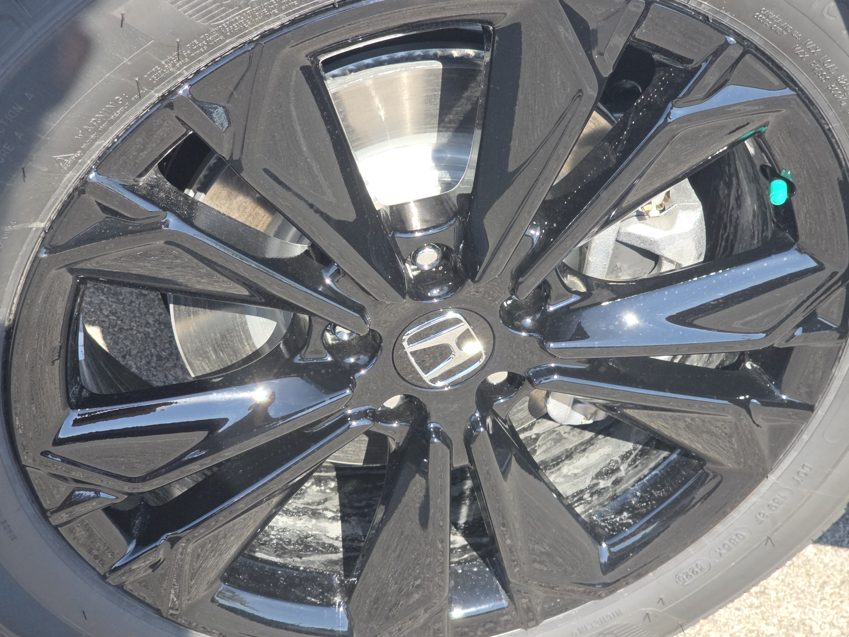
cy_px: 324
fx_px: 1766
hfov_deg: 27.0
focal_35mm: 72
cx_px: 417
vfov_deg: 20.4
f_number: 2.4
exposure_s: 1/575
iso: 50
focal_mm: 7.9
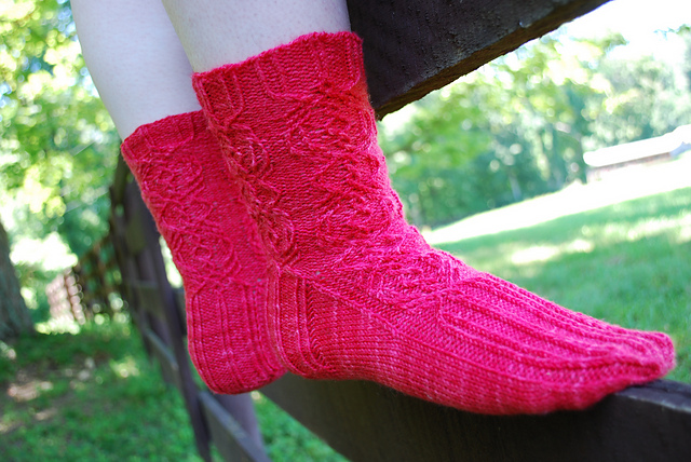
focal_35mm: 33
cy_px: 231
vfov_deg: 40.0
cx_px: 346
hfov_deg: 57.2
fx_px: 634
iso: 200
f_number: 4
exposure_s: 1/50
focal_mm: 22
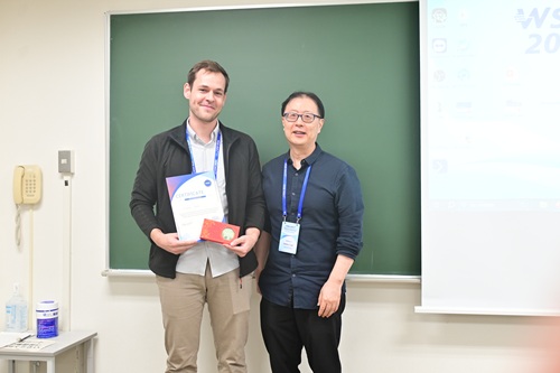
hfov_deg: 51.3
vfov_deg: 35.5
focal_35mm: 38
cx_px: 280
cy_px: 186
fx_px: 583
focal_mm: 25
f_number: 4.2
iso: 500
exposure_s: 1/40
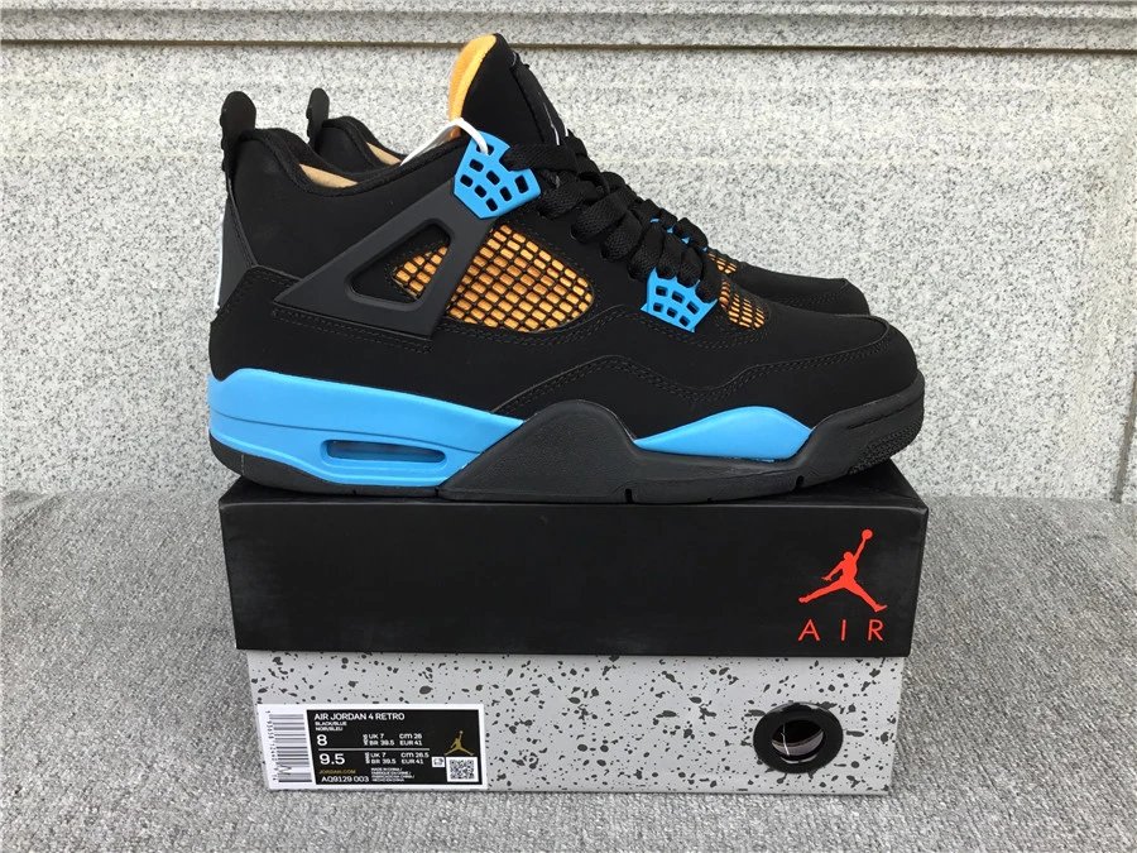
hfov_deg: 58.4
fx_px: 1018
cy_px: 426
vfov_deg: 45.4
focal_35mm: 31
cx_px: 568
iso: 32
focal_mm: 3.3
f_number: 2.4
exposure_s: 1/100
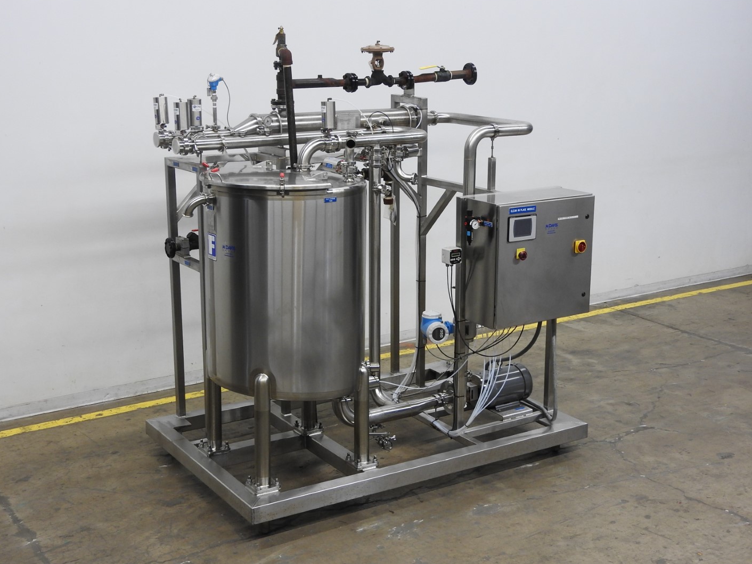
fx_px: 1108
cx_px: 371
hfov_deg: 37.5
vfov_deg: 28.6
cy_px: 280
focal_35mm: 51
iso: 160
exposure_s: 1/30
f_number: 4
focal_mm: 9
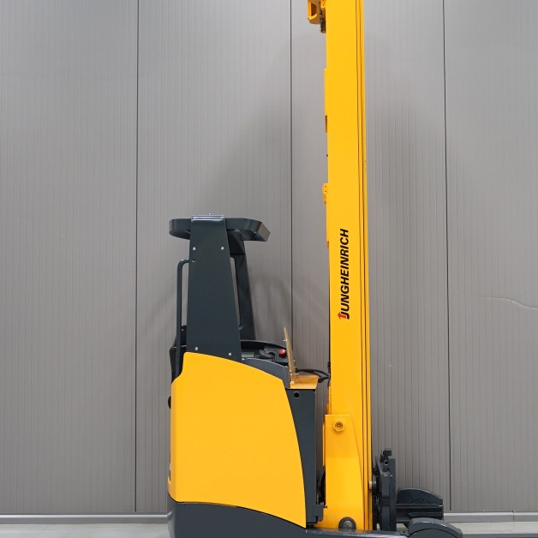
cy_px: 256
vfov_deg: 28.6
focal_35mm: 60
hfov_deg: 28.5
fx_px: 1055
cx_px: 328
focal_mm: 37
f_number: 3.2
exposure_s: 1/60
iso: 640
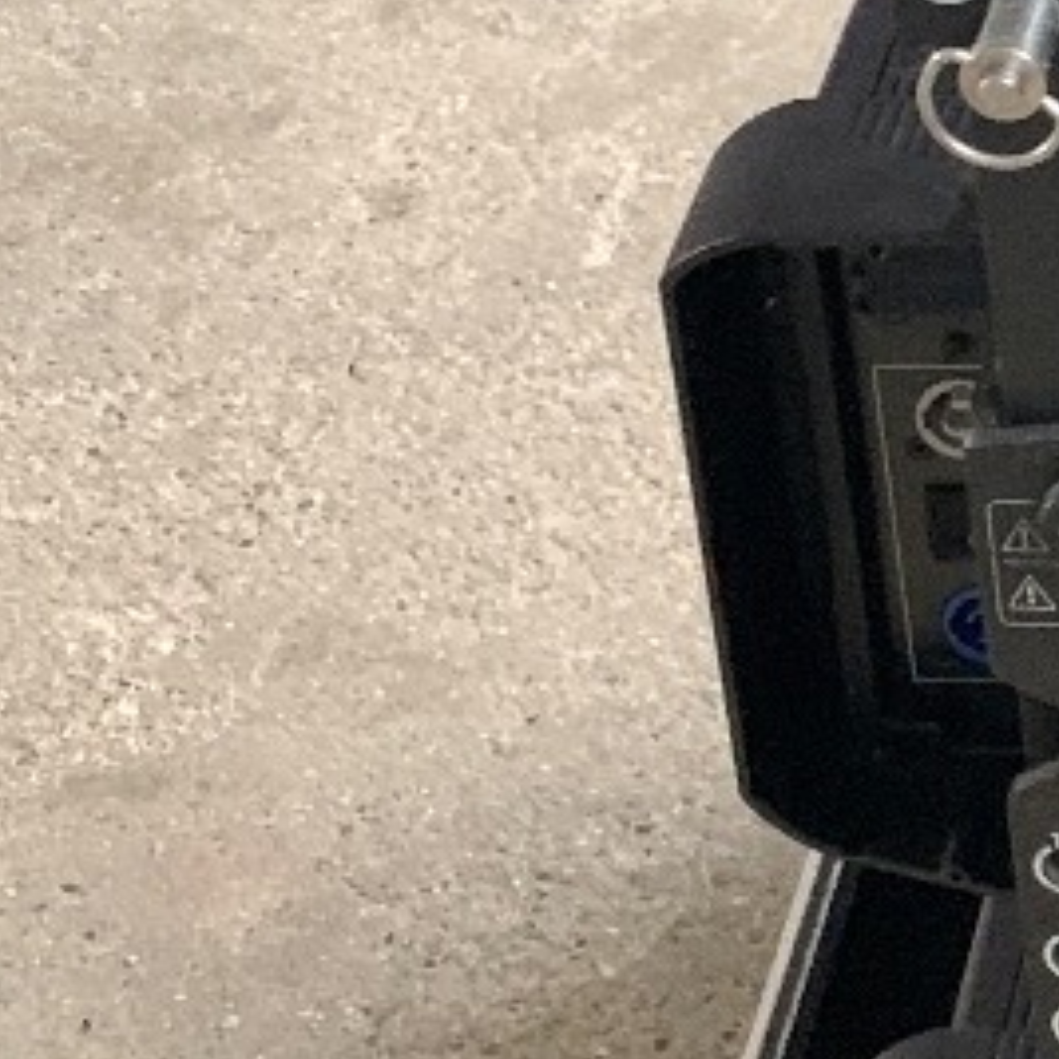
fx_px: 4292
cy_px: -393
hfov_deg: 13.4
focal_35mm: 124
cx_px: 1527
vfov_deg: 13.5
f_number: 1.8
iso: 500
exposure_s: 1/30
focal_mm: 4.25
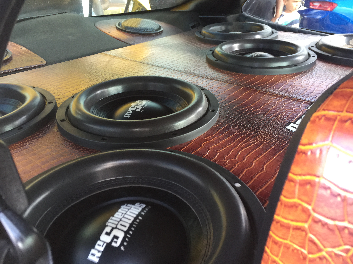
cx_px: 175
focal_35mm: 30
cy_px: 129
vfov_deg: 46.8
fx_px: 306
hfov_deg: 60.0
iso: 50
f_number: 2.2
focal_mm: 4.15
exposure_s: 1/30
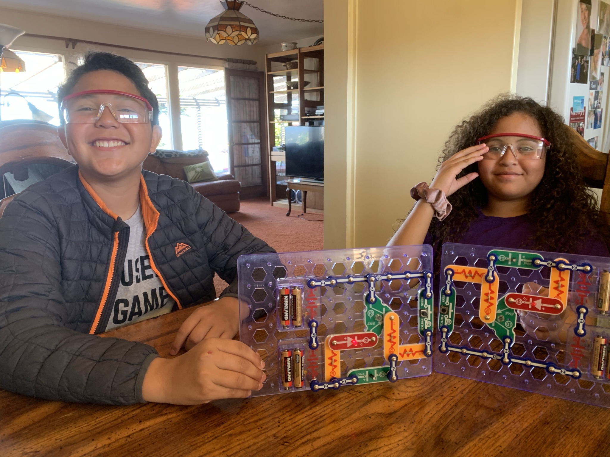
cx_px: 305
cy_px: 228
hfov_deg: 67.3
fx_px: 458
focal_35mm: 26
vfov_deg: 53.1
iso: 100
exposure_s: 1/60
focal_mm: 4.25
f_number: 1.8
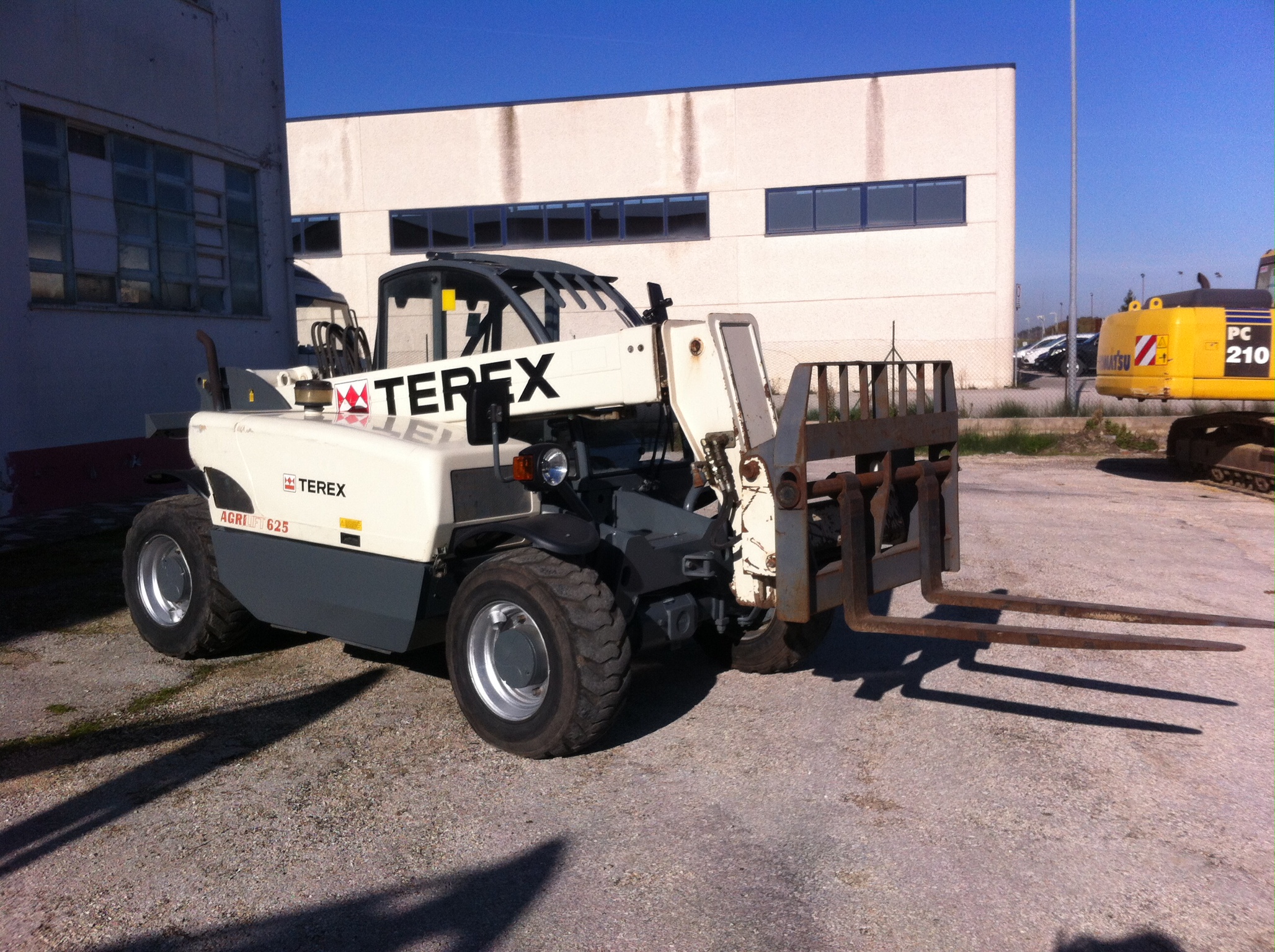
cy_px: 476
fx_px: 1287
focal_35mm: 35
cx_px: 638
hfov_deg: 52.7
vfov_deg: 40.6
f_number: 2.8
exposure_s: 1/2742
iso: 80
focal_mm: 3.85
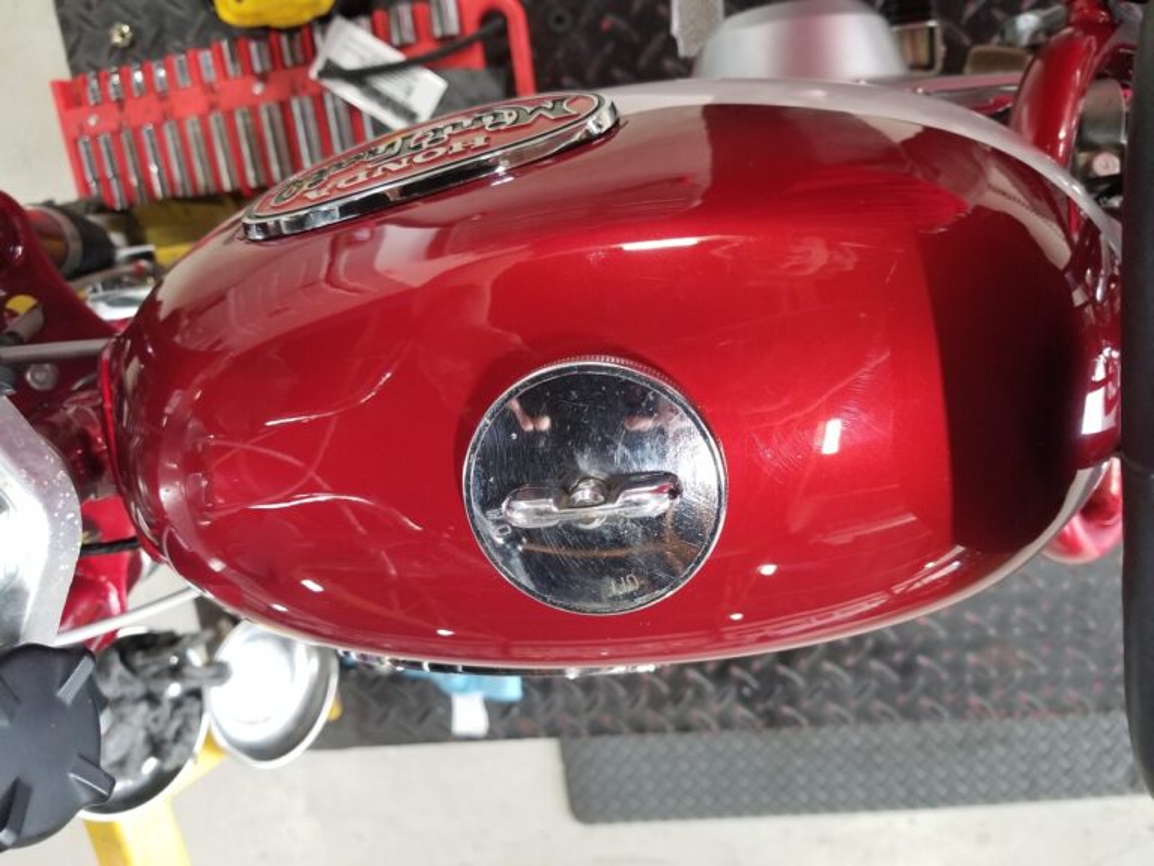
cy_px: 433
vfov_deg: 53.1
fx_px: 867
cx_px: 577
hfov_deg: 67.3
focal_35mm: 26
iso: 250
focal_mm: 4.25
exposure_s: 1/30
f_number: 1.7
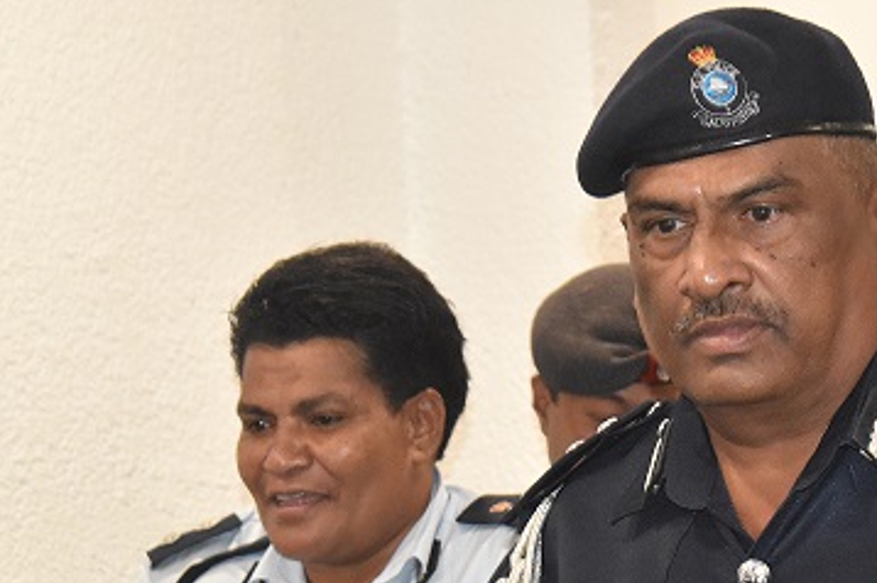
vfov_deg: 7.9
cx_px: 757
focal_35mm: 173
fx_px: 4212
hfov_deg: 11.8
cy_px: 517
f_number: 7.1
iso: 3200
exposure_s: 1/60
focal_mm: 55
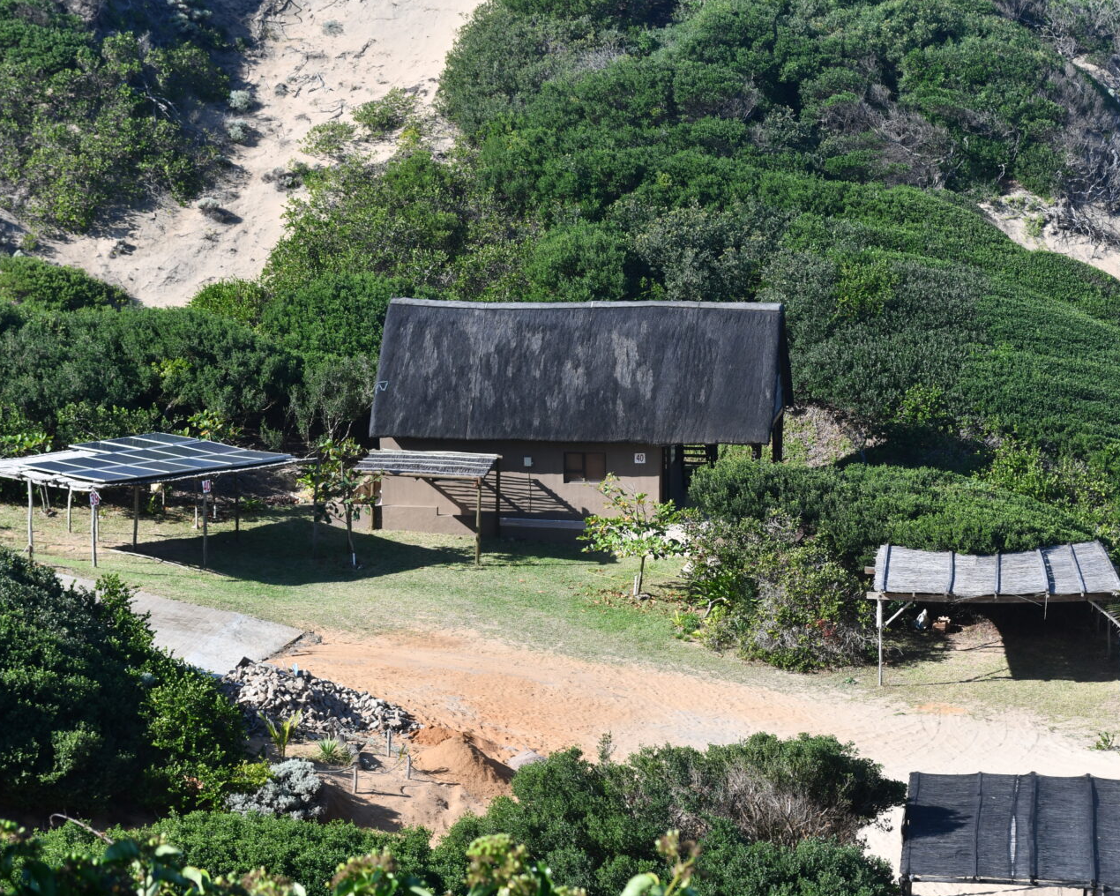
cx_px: 540
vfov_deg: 25.8
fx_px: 1956
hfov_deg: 32.0
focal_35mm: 59
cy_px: 448
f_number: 8
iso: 200
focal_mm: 35
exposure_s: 1/250
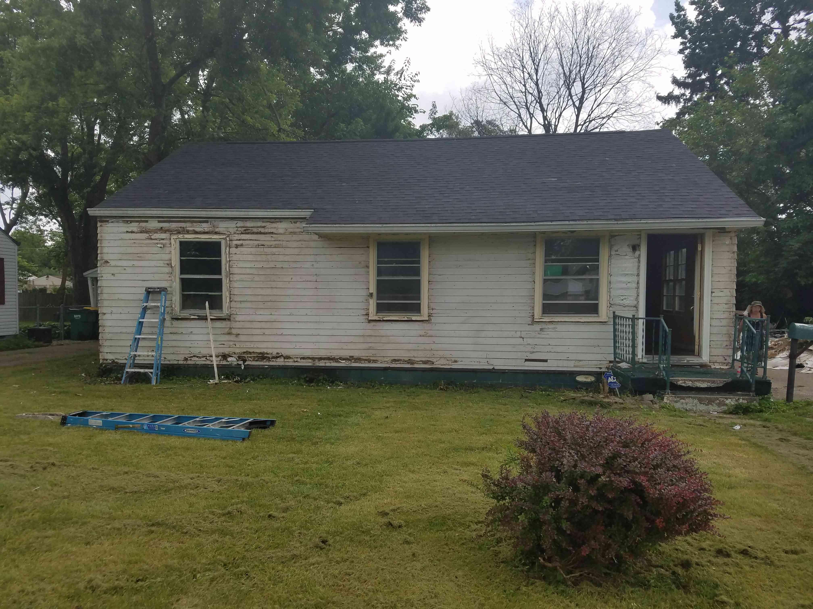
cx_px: 406
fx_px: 611
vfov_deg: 53.1
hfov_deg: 67.3
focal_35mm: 26
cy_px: 304
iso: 50
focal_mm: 4.2
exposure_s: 1/2048
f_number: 1.7
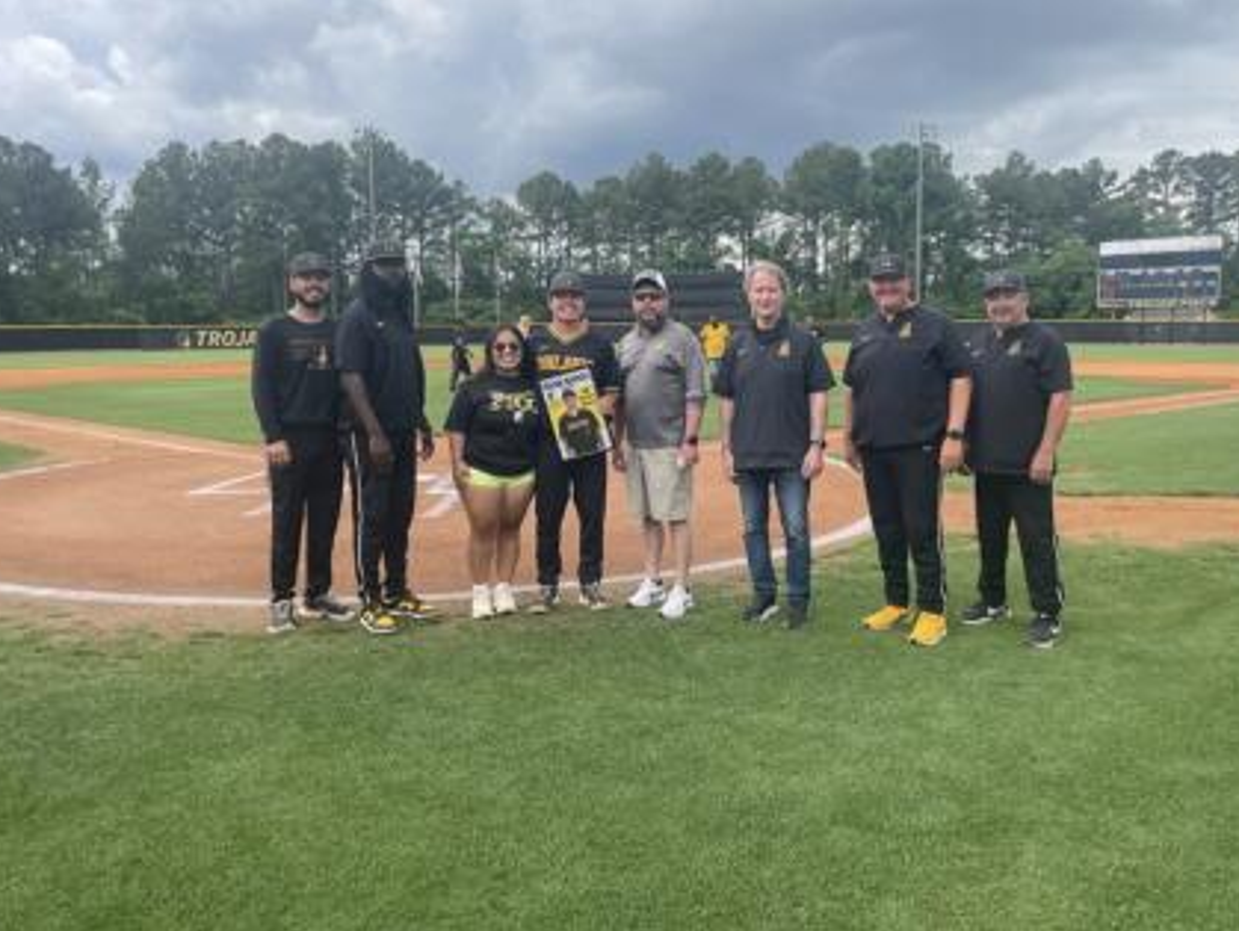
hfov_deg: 58.3
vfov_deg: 45.5
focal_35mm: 31
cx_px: 645
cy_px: 451
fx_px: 1111
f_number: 1.6
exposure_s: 1/1247
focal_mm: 4.2
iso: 32
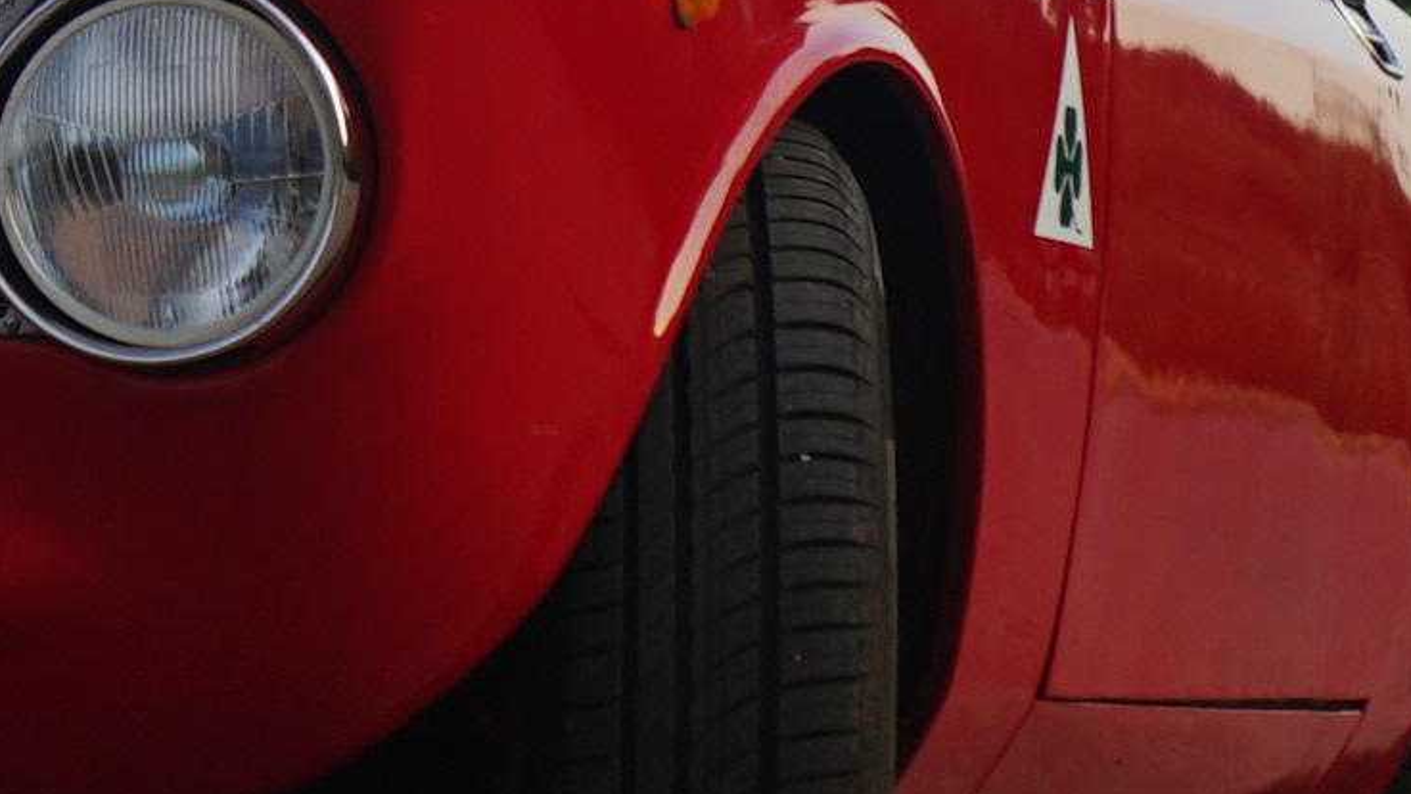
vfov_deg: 3.4
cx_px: -374
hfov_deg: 6.1
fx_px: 13132
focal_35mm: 351
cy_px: -562
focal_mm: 55
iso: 100
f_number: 5.6
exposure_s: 1/160
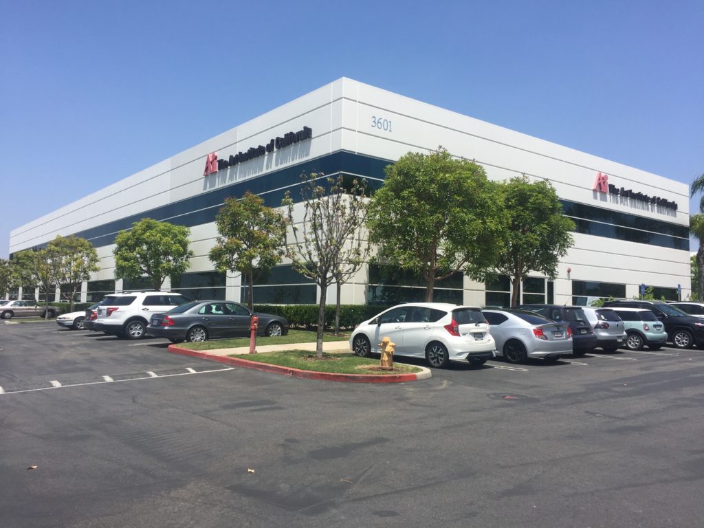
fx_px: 590
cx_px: 352
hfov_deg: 61.7
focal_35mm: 29
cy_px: 264
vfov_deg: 48.2
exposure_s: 1/2198
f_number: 2.2
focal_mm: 4.15
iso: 32
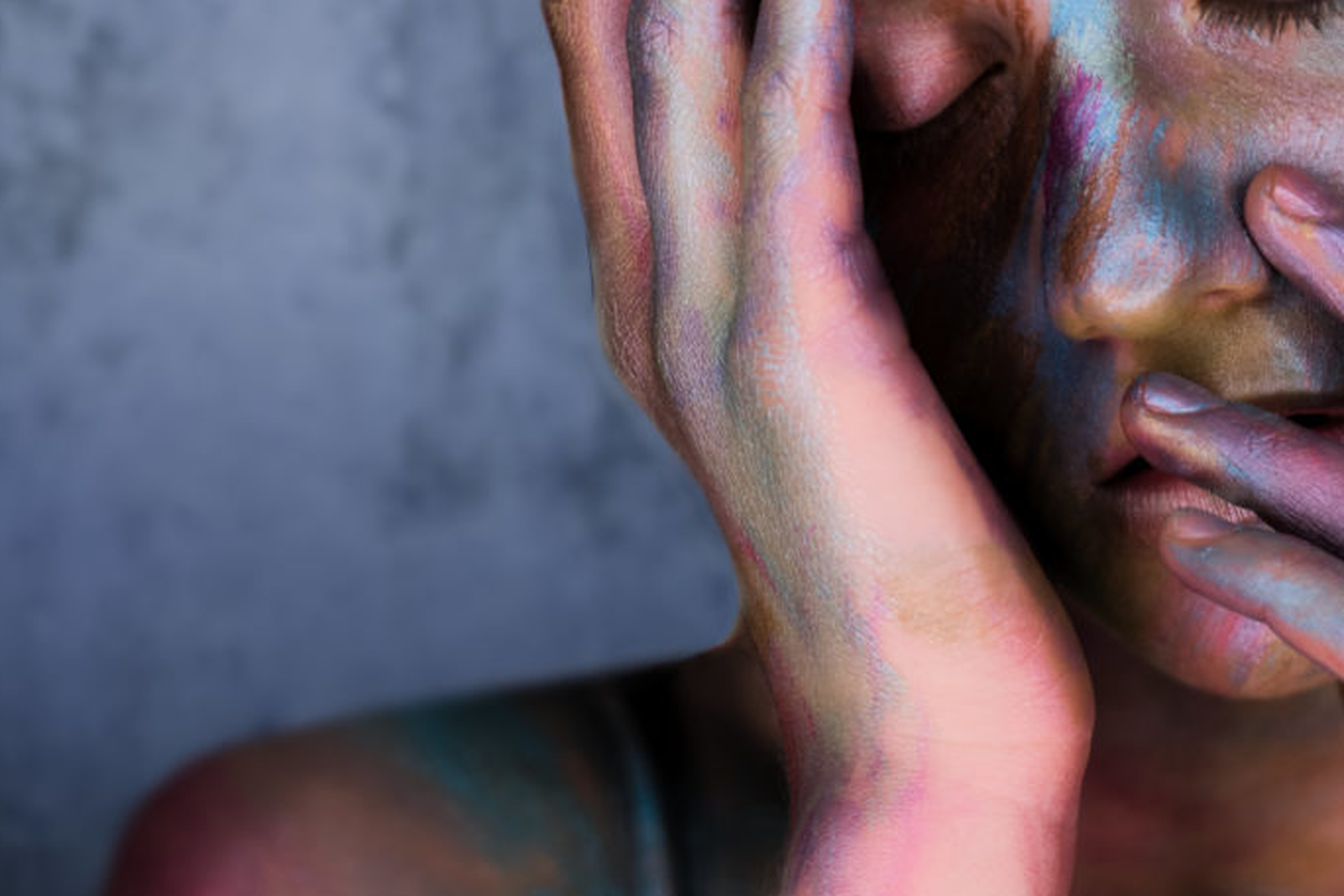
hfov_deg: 9.4
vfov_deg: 6.2
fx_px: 8213
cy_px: 402
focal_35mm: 220
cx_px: 756
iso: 160
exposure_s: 1/250
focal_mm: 98.2
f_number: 2.8
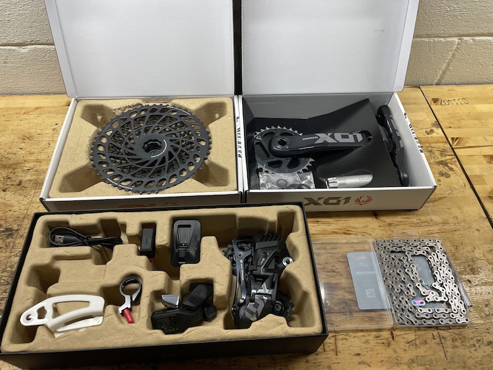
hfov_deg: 67.3
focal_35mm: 26
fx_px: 370
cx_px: 246
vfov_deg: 53.1
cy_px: 185
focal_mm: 4.2
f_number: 1.6
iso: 80
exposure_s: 1/120
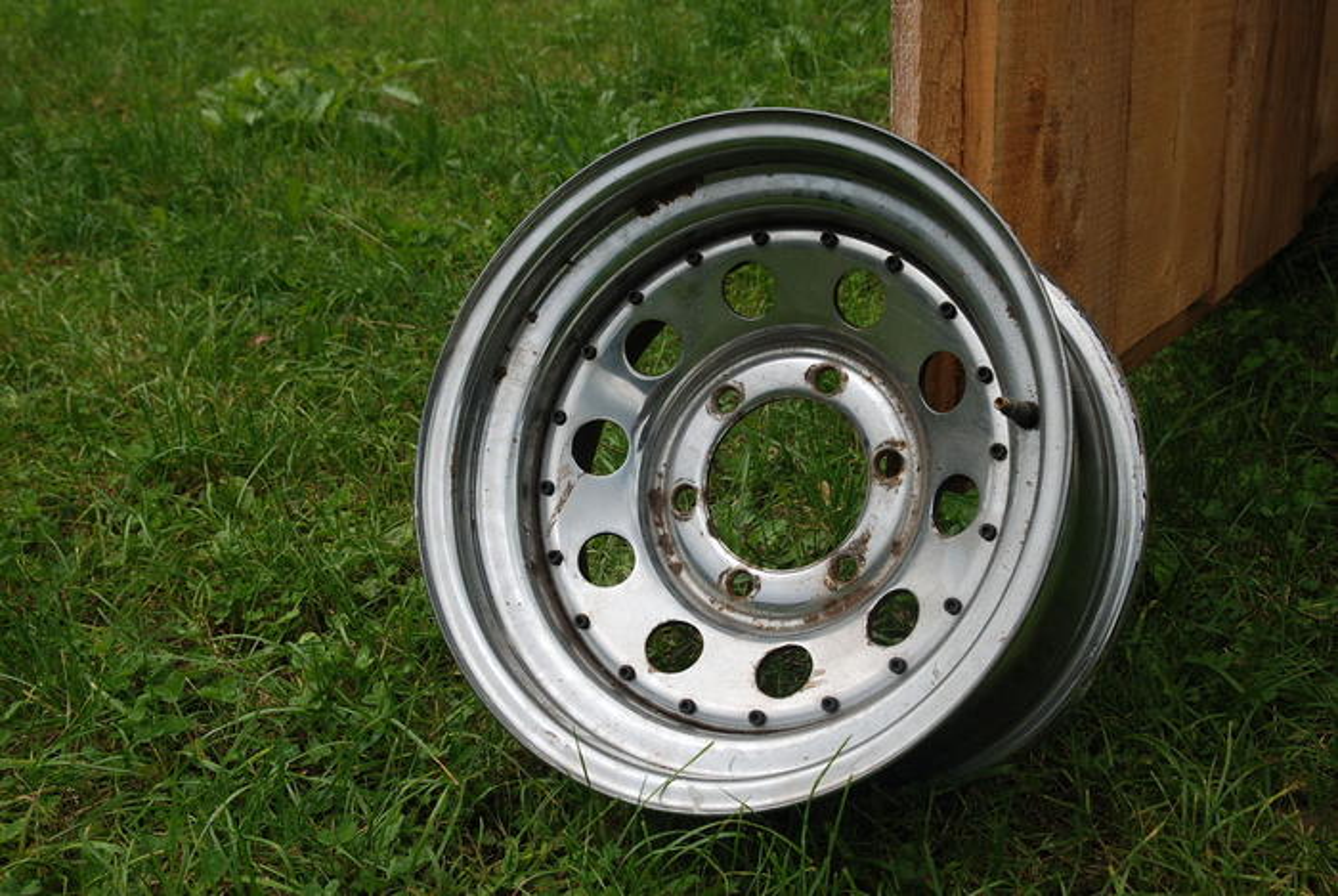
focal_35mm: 48
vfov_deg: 28.2
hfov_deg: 41.1
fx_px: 1787
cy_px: 448
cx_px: 669
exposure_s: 1/50
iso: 100
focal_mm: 32
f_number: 8
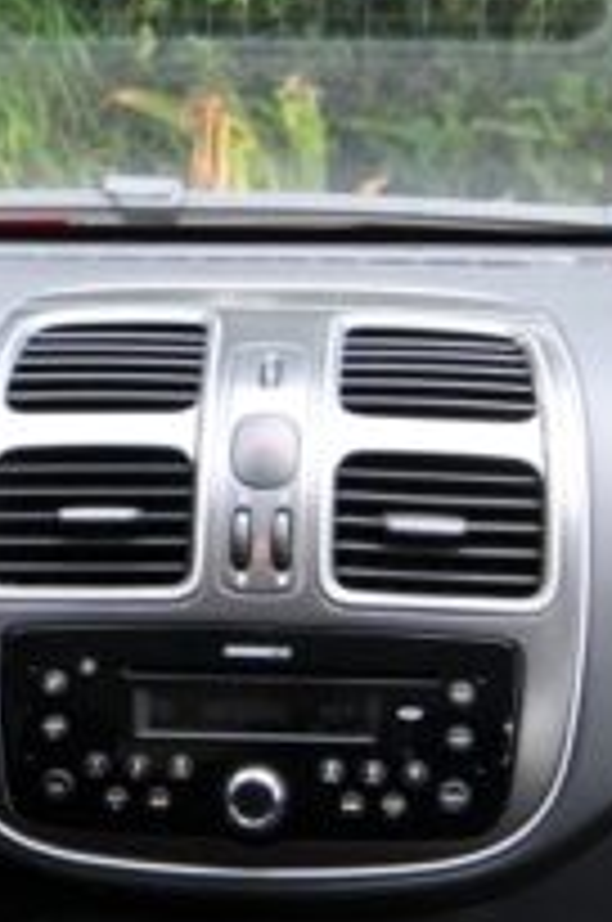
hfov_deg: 15.1
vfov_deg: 22.7
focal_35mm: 90
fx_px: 2303
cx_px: 243
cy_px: 454
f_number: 5.6
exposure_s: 1/40
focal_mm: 12
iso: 250
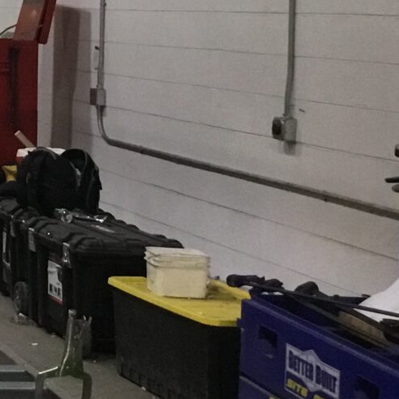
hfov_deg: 12.9
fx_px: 1500
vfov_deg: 14.9
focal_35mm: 115
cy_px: 15
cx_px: -434
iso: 125
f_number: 2.4
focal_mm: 3.3
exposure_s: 1/30
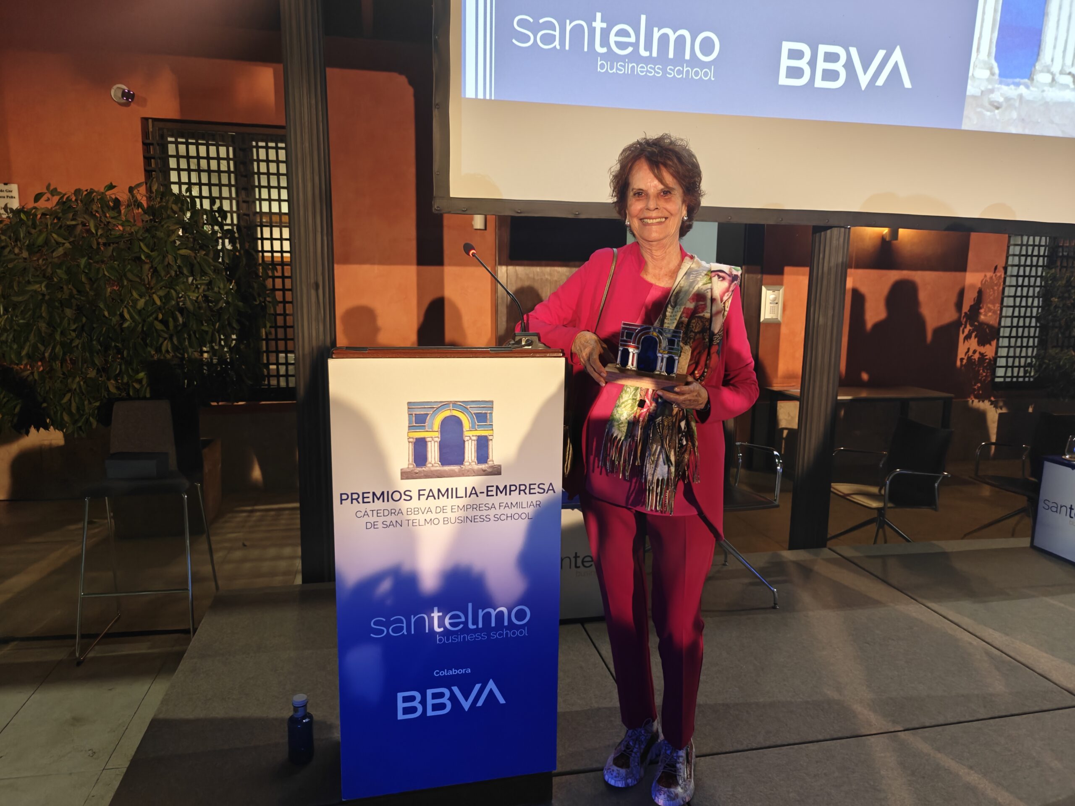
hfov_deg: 73.9
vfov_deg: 58.9
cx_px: 538
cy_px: 403
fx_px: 714
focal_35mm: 23
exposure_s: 1/100
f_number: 1.6
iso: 1600
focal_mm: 6.06
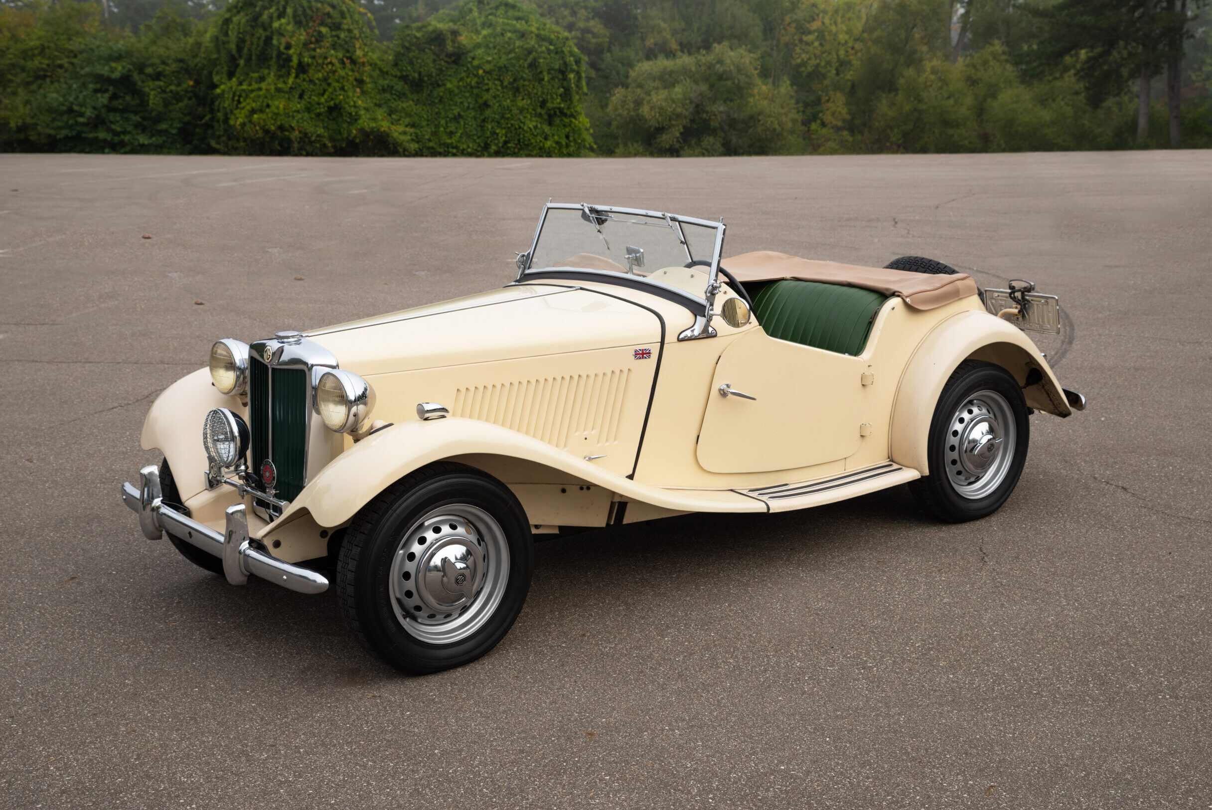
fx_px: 1516
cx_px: 606
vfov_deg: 29.9
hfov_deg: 43.6
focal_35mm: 45
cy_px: 405
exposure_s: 1/160
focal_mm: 45
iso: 100
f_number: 6.3
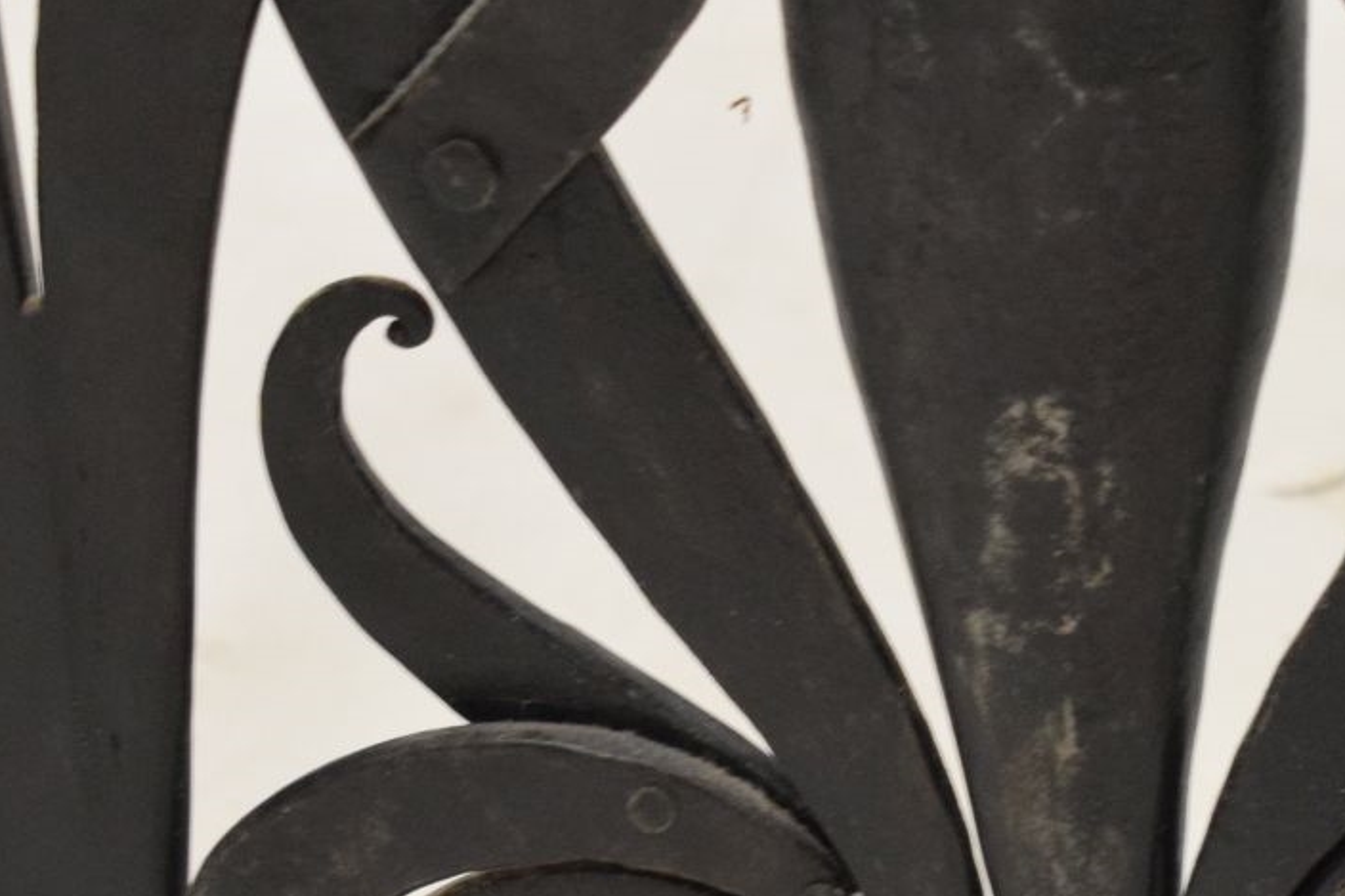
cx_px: 974
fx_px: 7321
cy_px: 1021
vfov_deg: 7.0
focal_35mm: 196
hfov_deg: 10.5
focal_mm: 46
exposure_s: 1/125
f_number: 5.6
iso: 1600
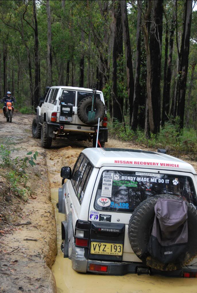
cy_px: 146
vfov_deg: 30.5
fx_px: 539
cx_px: 98
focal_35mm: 66
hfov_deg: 20.7
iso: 720
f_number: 4.5
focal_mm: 44
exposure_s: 1/500
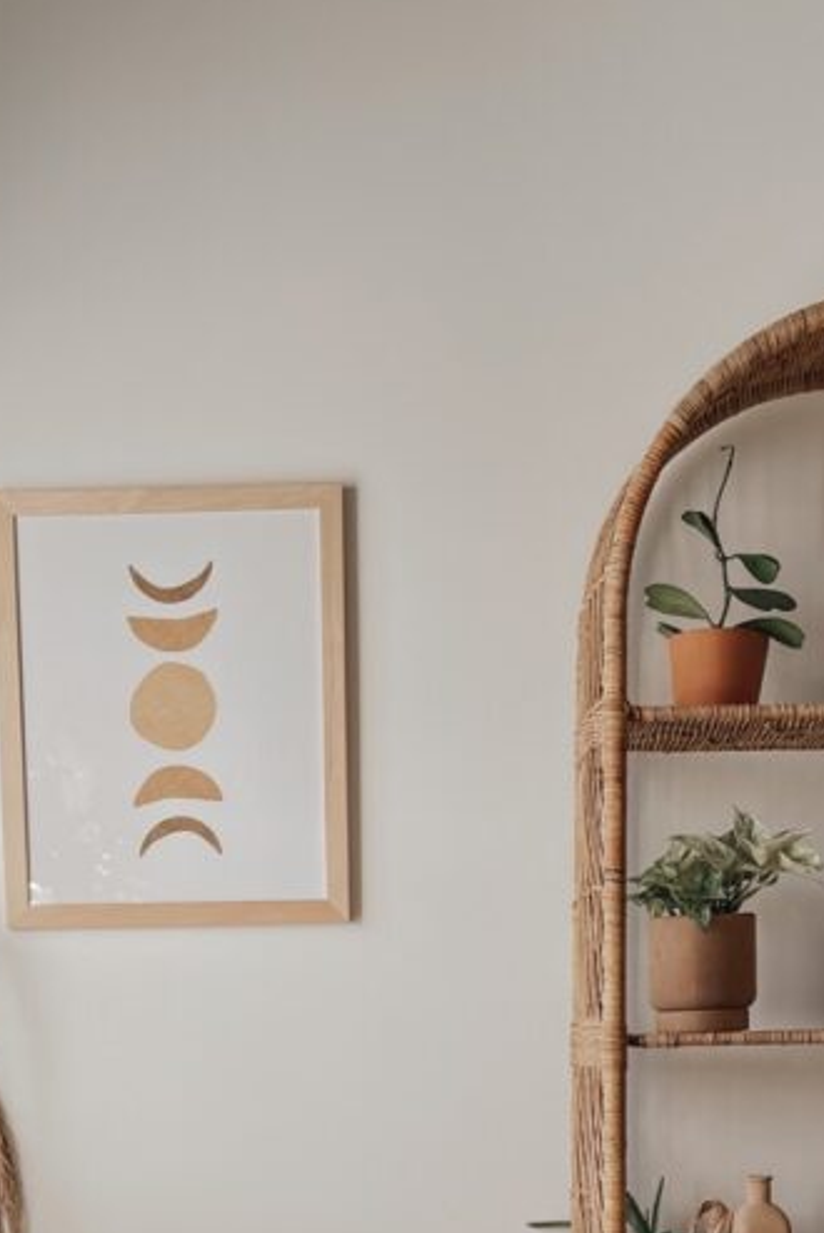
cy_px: 1181
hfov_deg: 24.2
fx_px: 1920
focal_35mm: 56
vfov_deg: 33.2
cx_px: 322
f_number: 1.6
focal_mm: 5.1
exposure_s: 1/120
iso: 64
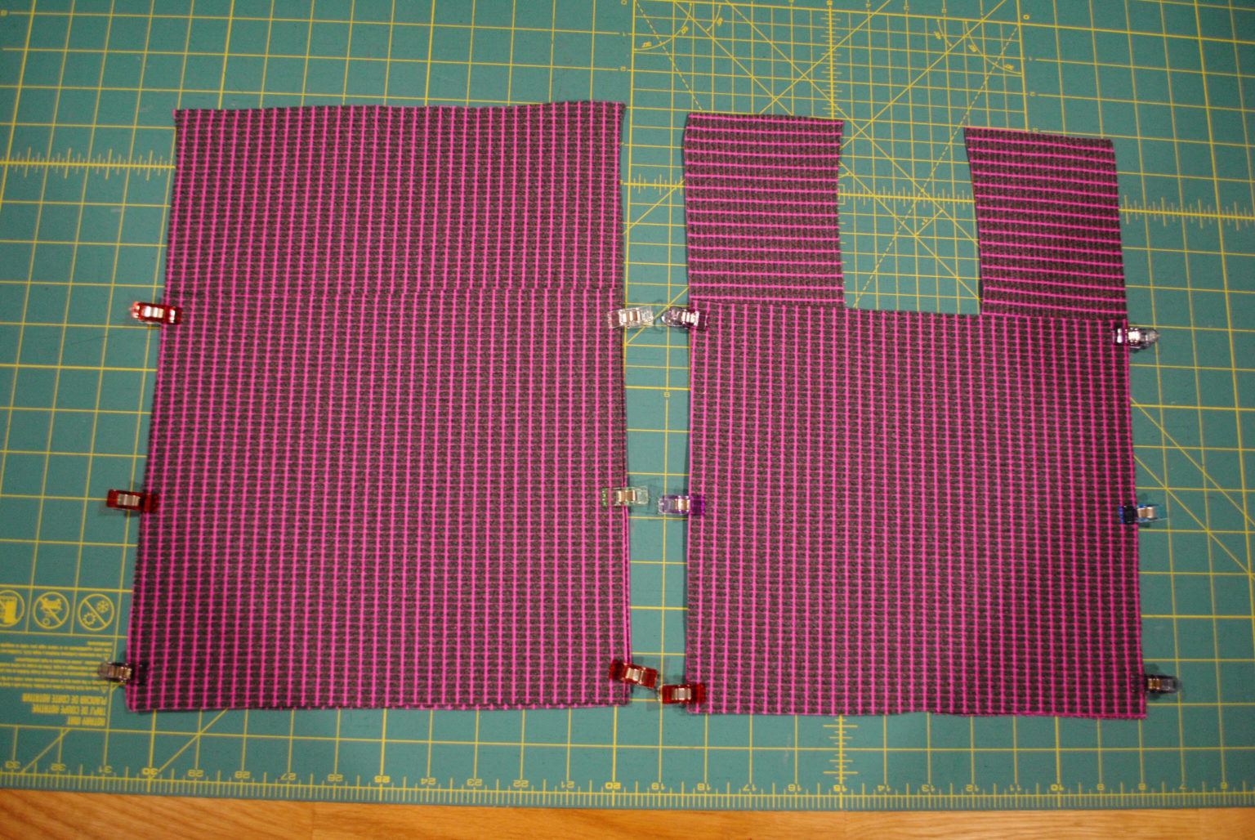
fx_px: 1047
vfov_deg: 43.7
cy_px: 420
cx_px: 628
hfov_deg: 61.9
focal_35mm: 30
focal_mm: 20
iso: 800
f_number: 3.8
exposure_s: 1/30
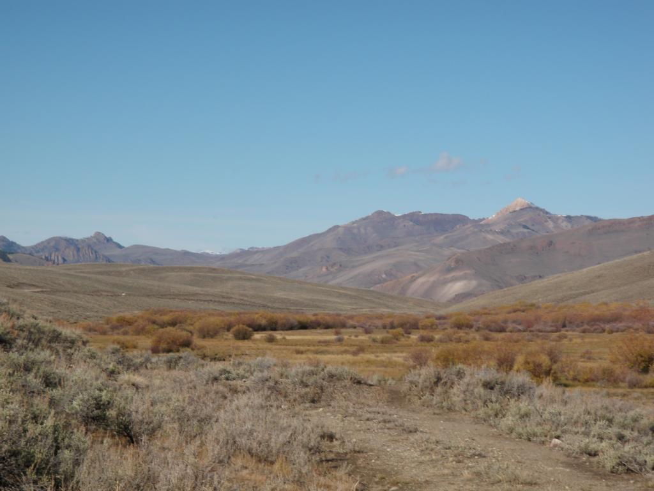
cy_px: 246
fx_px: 1927
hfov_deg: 19.3
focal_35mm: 102
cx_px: 327
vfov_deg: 14.5
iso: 50
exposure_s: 1/400
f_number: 6.3
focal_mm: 18.2
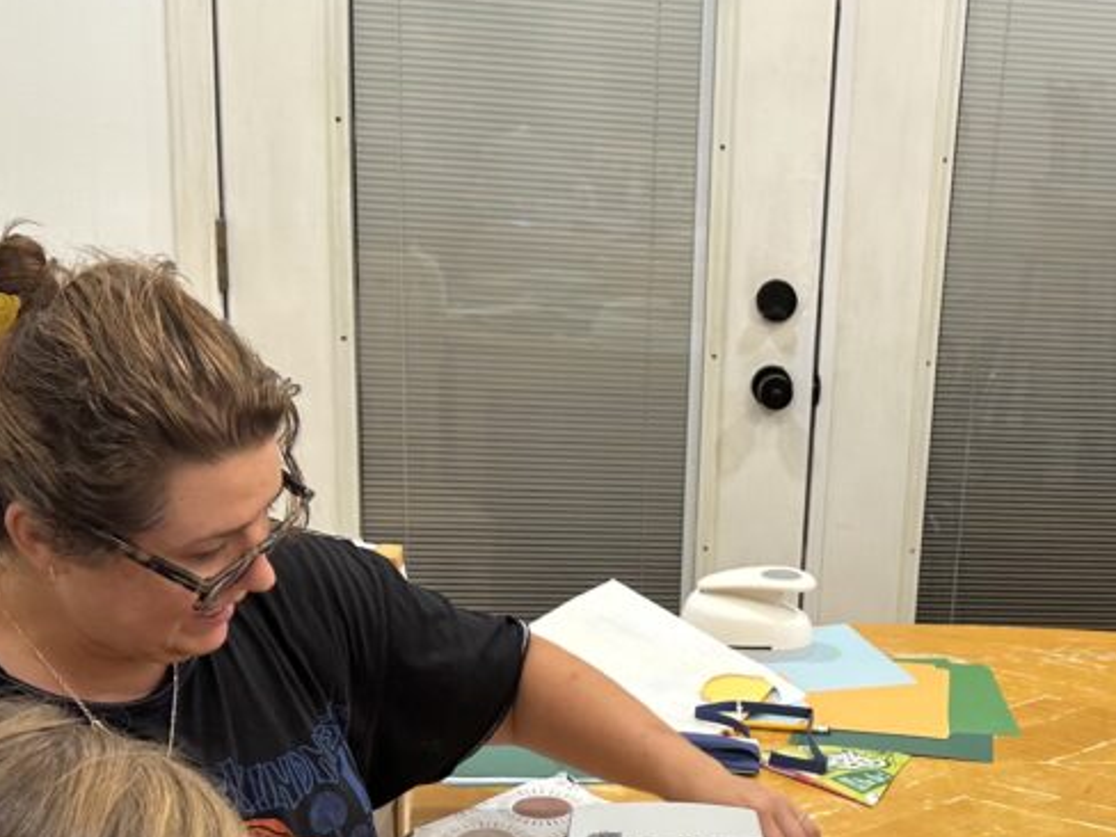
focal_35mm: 59
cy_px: 670
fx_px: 1902
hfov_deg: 31.9
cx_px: 878
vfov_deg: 24.4
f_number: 1.78
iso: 125
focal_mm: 6.86
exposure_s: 1/60
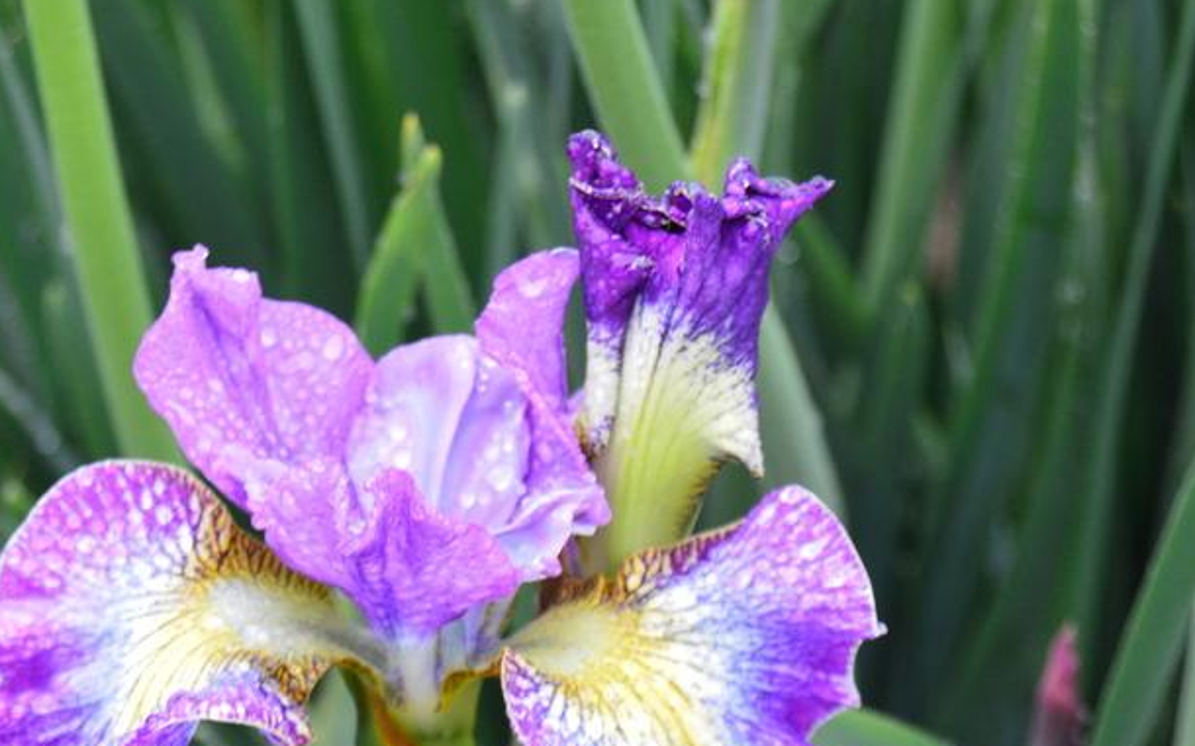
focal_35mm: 138
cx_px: 445
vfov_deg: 9.5
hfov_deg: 15.1
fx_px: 4488
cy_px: 581
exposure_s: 1/60
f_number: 7.1
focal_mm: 55
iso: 800
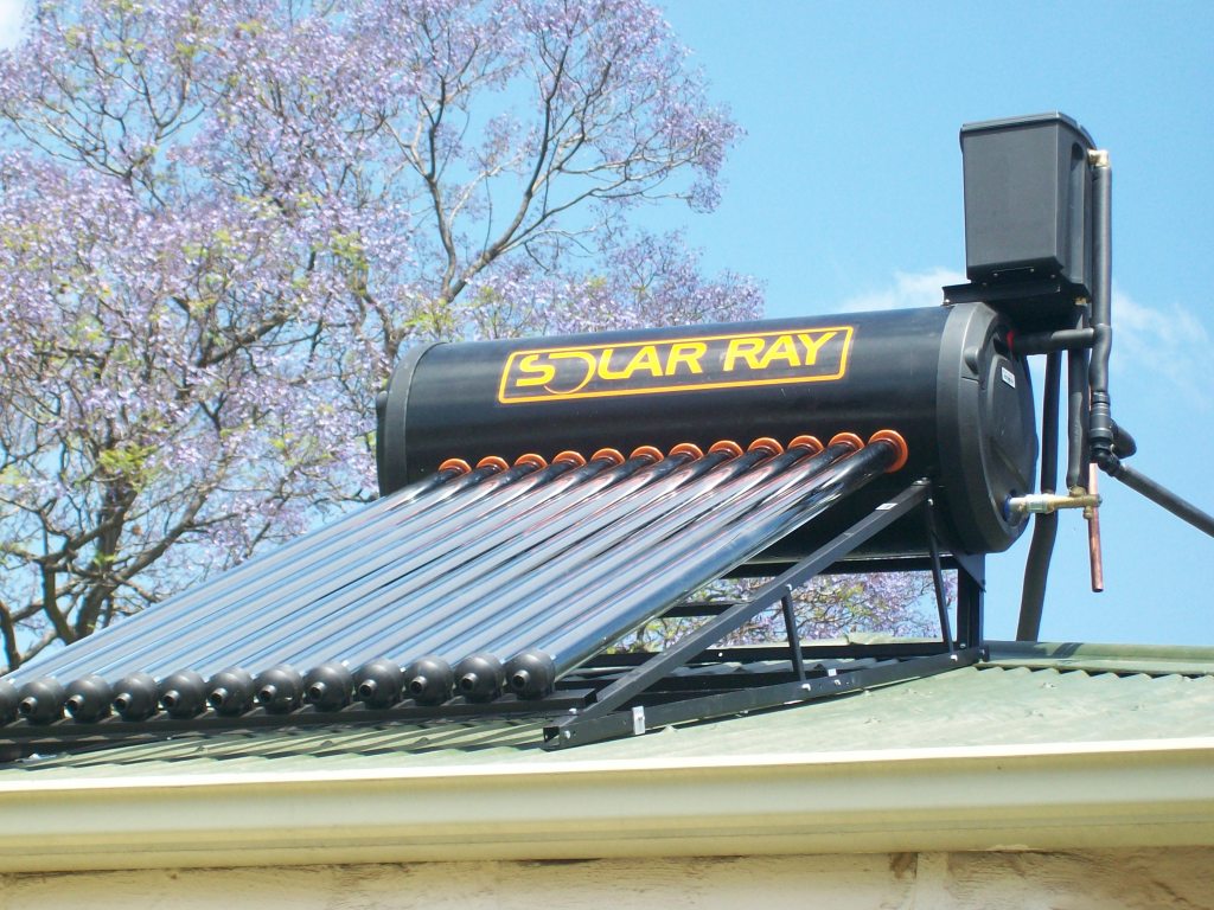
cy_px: 455
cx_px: 607
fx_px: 3788
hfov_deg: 18.2
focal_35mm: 108
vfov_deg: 13.7
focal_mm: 18
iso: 80
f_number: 4.8
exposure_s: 1/249
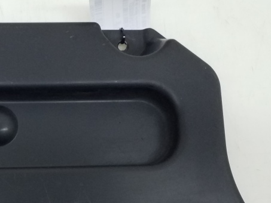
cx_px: -19
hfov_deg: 29.0
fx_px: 478
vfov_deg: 23.0
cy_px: 205
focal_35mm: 61
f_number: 1.9
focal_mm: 3.6
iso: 160
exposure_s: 1/50
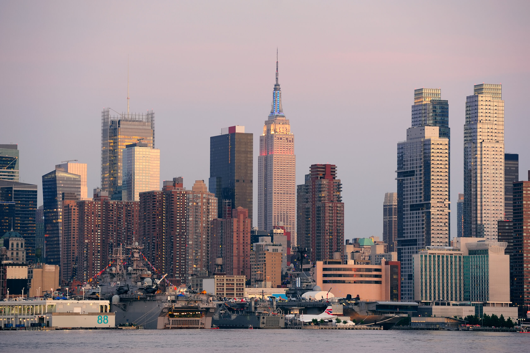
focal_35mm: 155
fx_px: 2280
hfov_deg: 13.3
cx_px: 265
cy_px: 176
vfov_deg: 8.8
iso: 200
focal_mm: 155
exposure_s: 1/20
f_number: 4.8
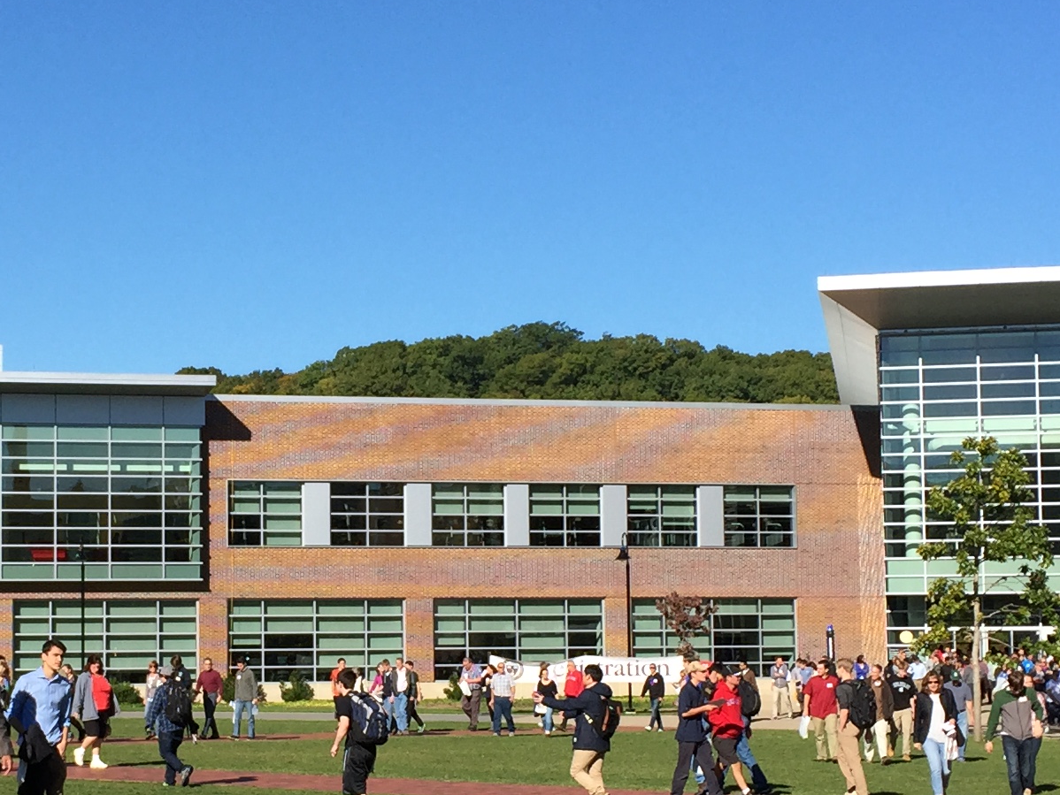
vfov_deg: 18.6
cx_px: 290
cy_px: 478
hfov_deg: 24.5
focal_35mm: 79
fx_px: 2420
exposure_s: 1/2083
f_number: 2.2
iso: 32
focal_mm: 4.15
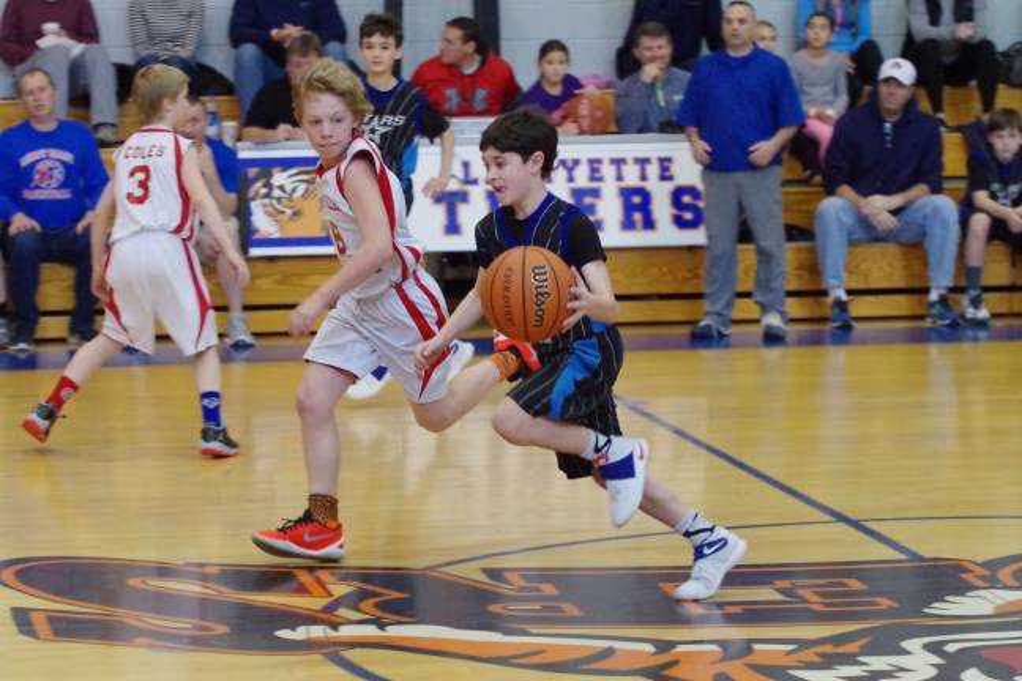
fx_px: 3747
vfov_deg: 10.4
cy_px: 340
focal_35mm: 132
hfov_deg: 15.5
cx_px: 511
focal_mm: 87.5
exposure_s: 1/500
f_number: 4
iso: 6400
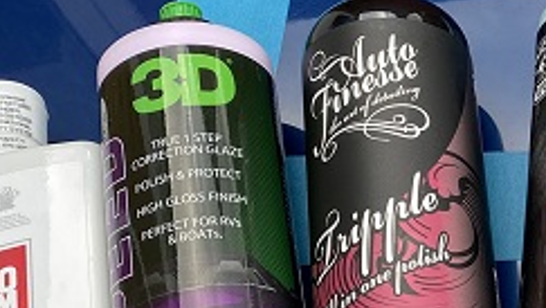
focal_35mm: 99
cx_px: 773
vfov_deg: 12.1
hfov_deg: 19.3
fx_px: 1434
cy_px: 296
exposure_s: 1/183
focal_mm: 4.25
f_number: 1.8
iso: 32
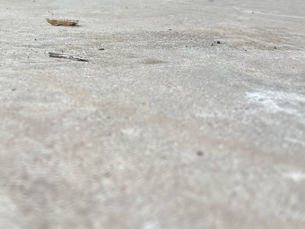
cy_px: 3
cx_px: 38
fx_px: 511
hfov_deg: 31.8
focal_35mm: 58
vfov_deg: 24.2
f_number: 1.6
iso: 32
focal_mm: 5.1
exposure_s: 1/155
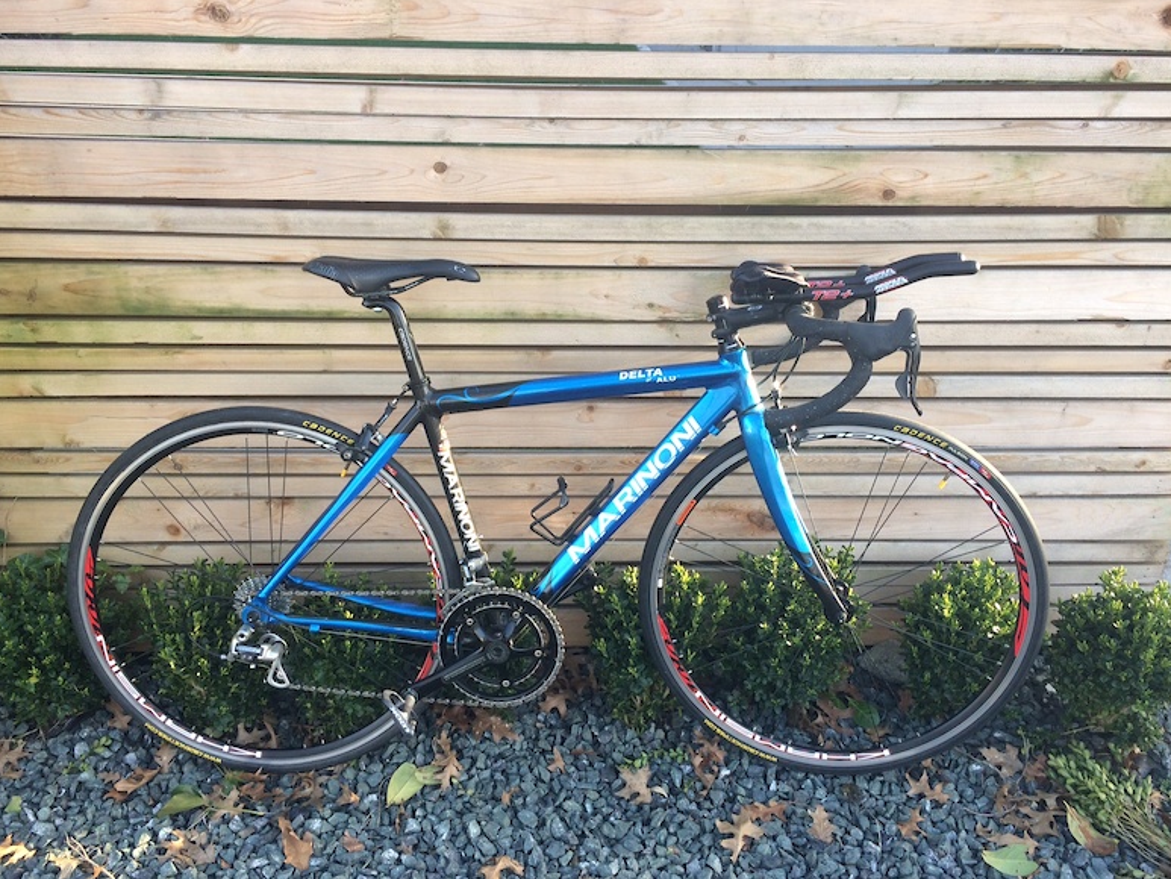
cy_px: 427
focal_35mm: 30
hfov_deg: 59.9
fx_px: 1015
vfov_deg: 46.8
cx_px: 570
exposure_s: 1/120
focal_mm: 4.15
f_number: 2.2
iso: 50
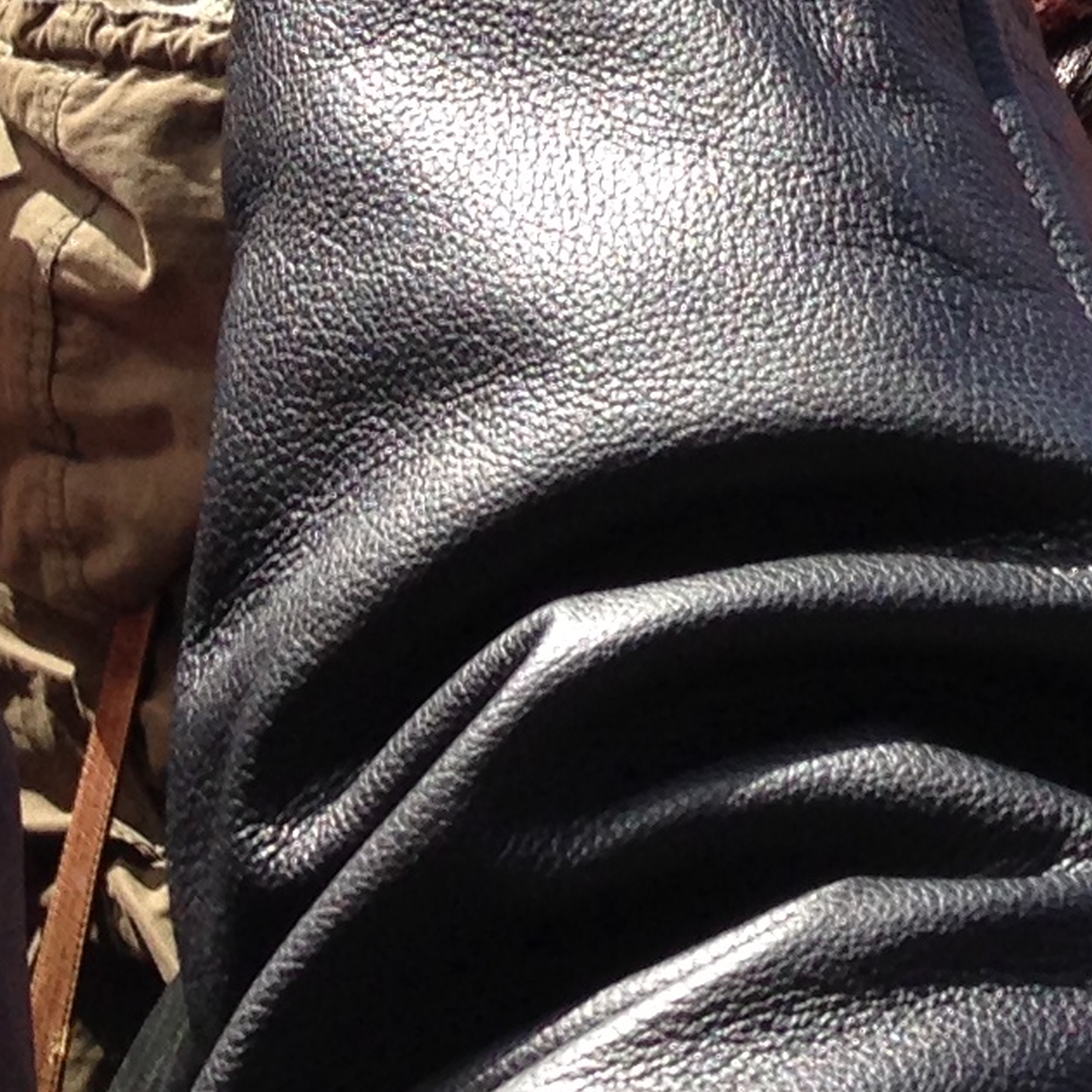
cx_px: 2271
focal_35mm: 151
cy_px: -735
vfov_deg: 11.0
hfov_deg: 10.5
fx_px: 5389
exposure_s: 1/471
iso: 50
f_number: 2.4
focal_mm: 4.13
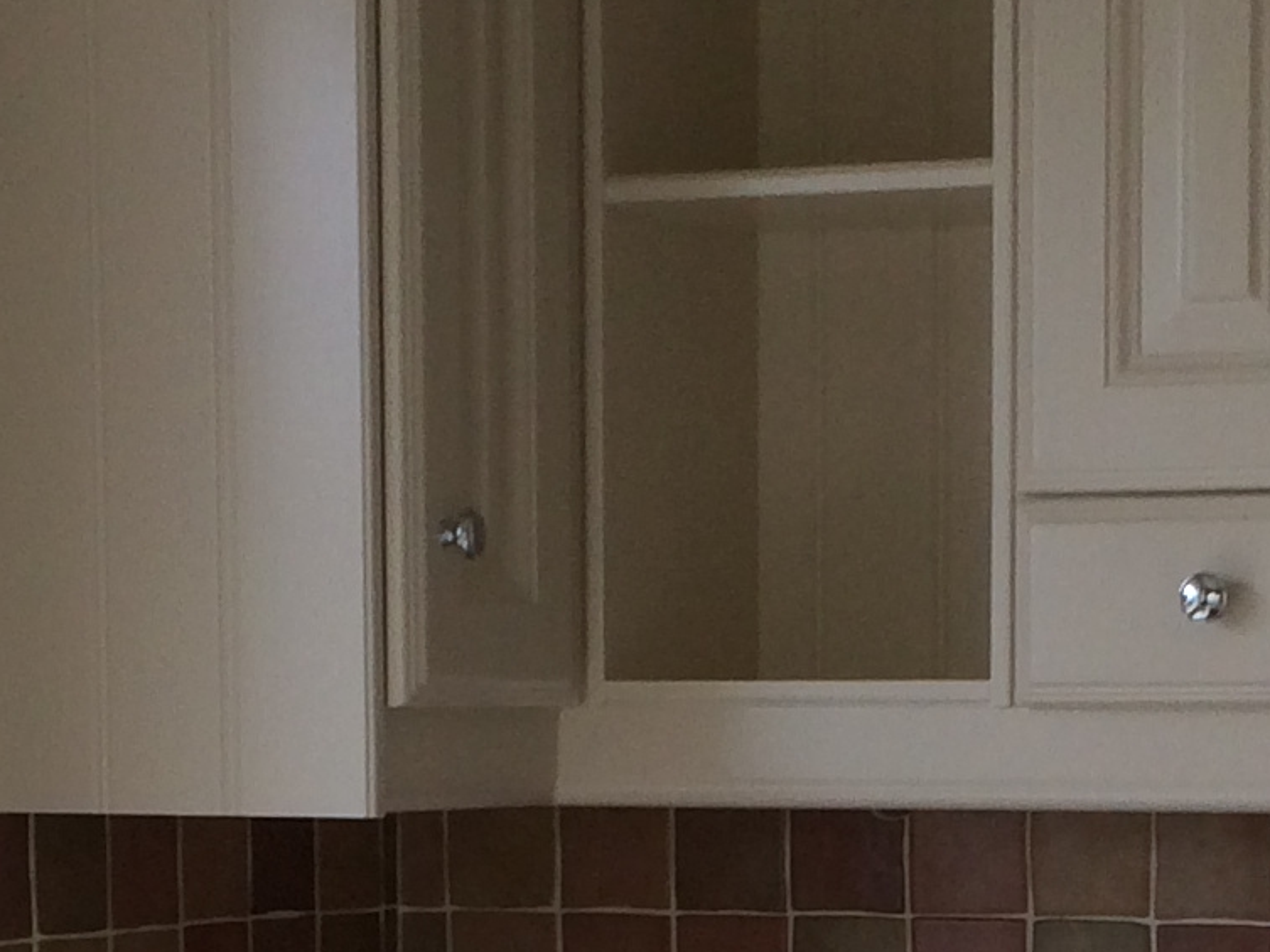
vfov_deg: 11.1
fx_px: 4770
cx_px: 916
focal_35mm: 130
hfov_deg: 15.1
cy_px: 1272
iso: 64
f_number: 2.2
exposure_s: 1/120
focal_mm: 4.12
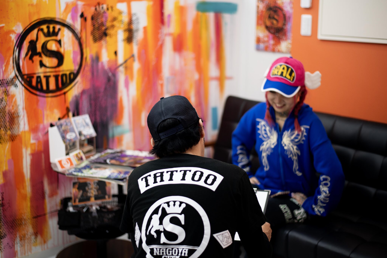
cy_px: 129
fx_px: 537
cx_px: 194
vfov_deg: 27.0
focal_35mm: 50
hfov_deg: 39.6
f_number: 2
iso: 160
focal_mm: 50
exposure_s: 1/320
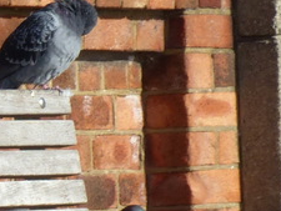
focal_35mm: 682
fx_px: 5539
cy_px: 328
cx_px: -302
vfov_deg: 2.2
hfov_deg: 2.9
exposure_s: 1/1000
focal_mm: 23.1
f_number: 4
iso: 100
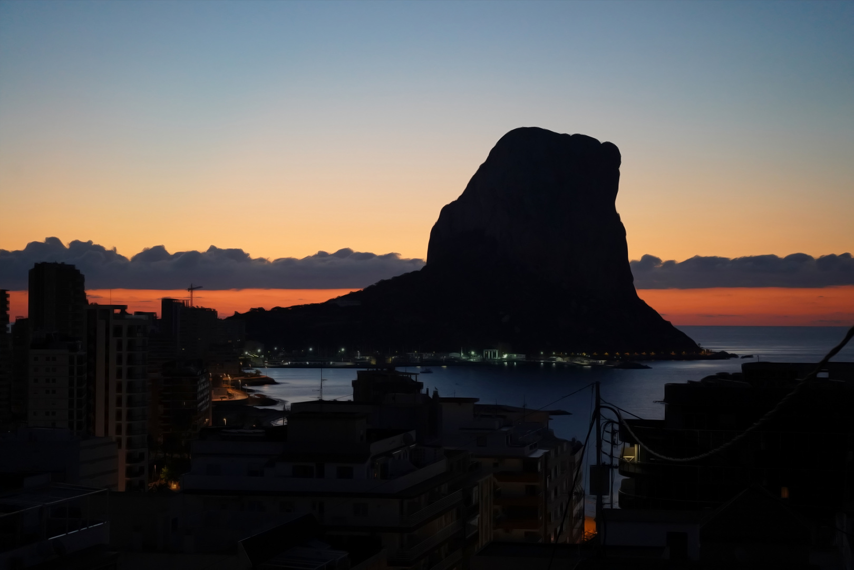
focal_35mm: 70
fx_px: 1660
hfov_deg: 28.8
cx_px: 427
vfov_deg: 19.5
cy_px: 285
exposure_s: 1/80
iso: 4000
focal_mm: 70
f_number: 4.5
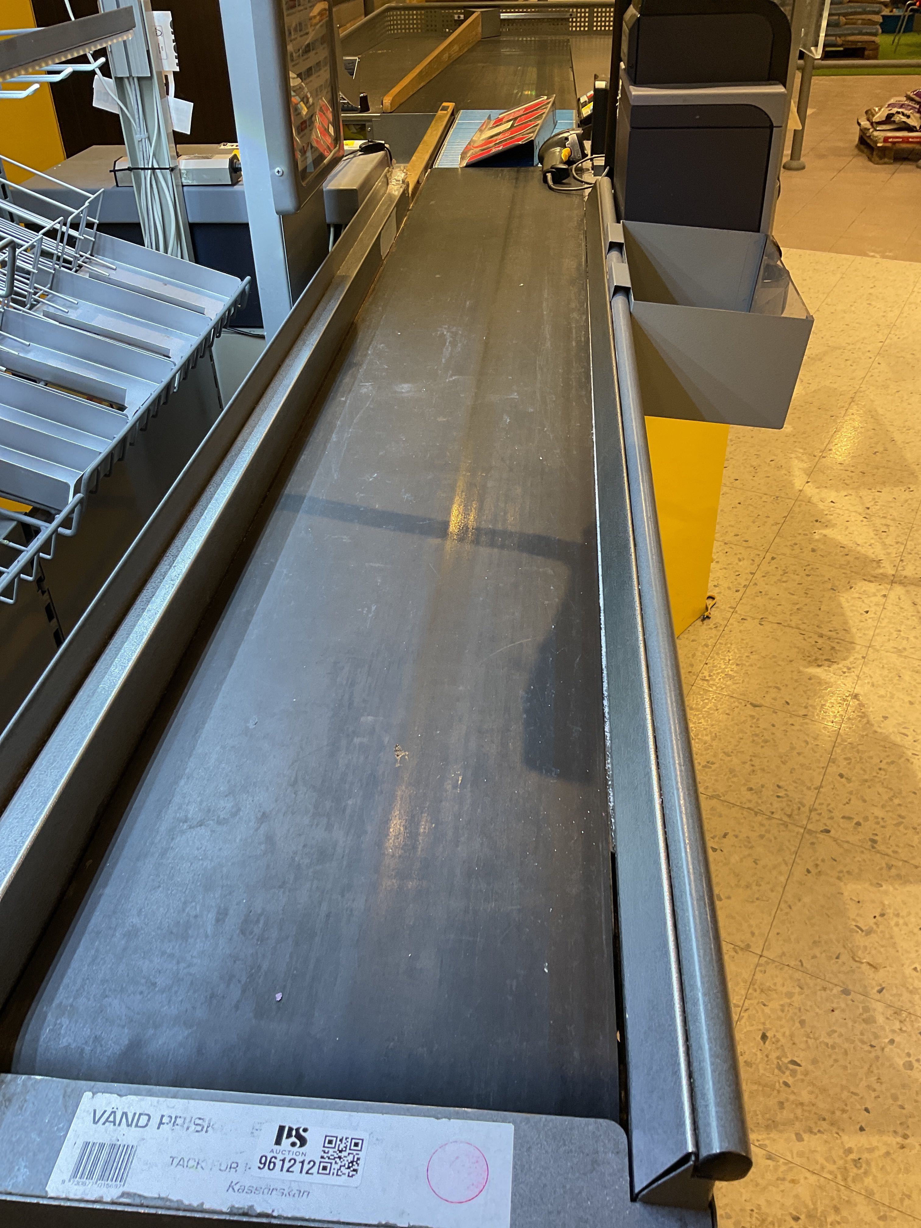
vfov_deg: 61.7
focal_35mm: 29
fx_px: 1028
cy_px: 614
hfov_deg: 48.2
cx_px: 460
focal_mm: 3
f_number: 1.8
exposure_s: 1/50
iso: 50
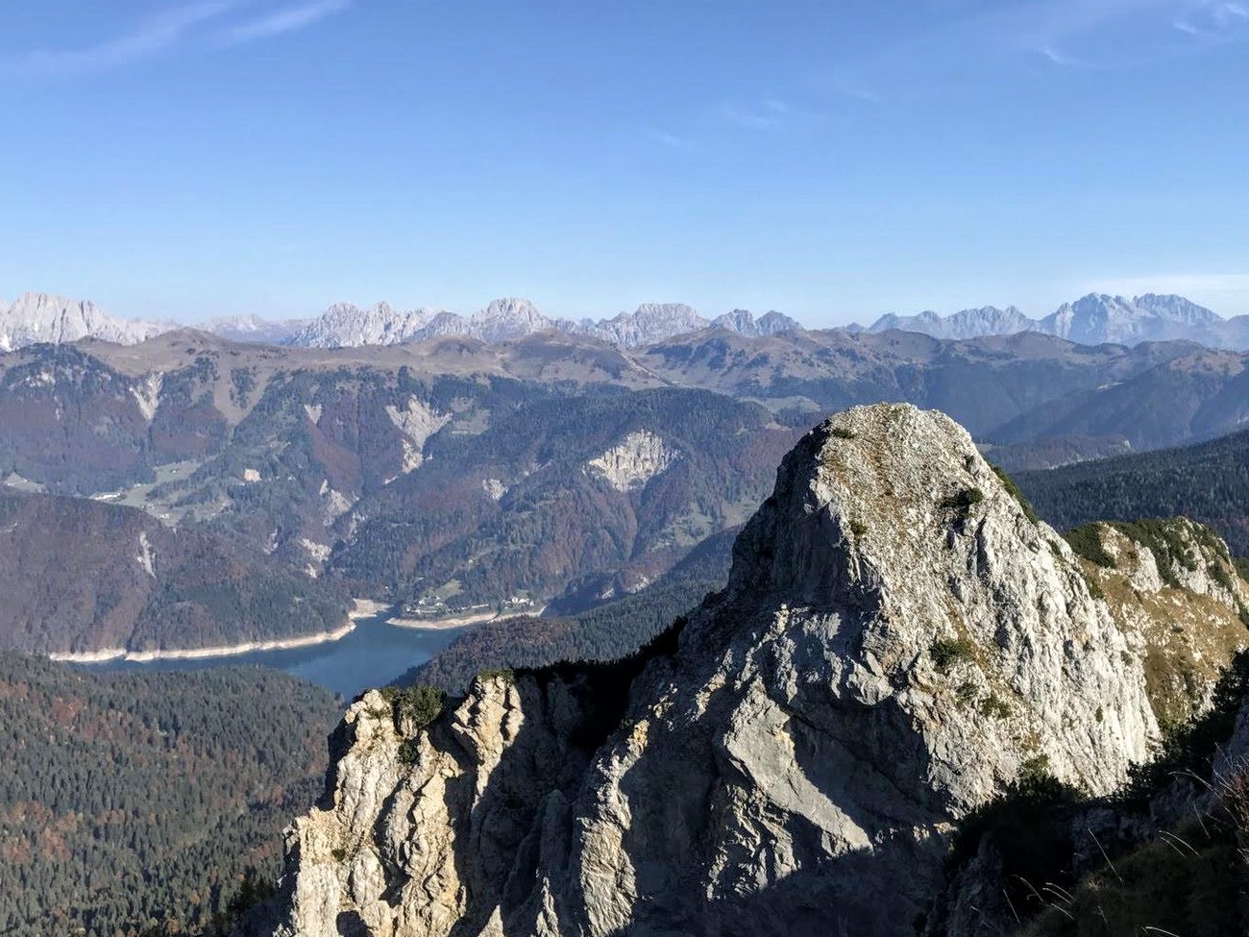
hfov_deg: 55.2
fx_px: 1191
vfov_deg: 42.9
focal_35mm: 33
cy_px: 452
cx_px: 694
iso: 20
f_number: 1.8
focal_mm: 3.99
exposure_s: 1/2227
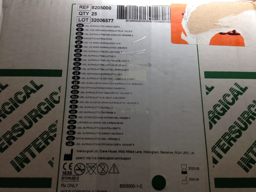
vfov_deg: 42.9
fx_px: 244
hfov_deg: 55.4
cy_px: 96
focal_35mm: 33
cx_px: 128
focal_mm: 4.12
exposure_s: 1/60
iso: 50
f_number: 2.4
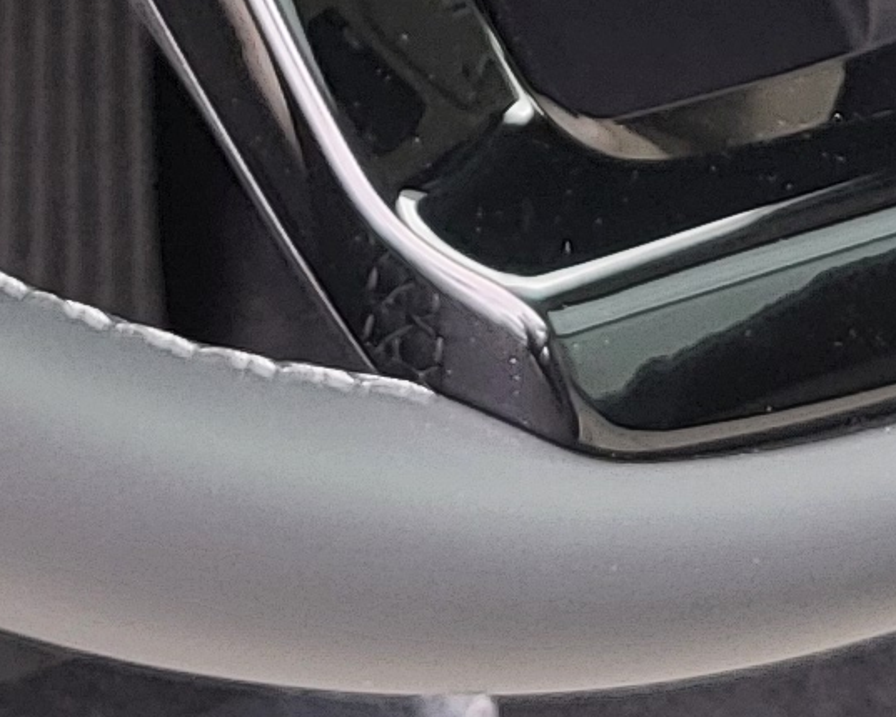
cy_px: -727
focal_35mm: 189
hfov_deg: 10.2
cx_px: 799
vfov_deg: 7.8
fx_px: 5014
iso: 40
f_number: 1.8
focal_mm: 5.4
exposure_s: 1/146
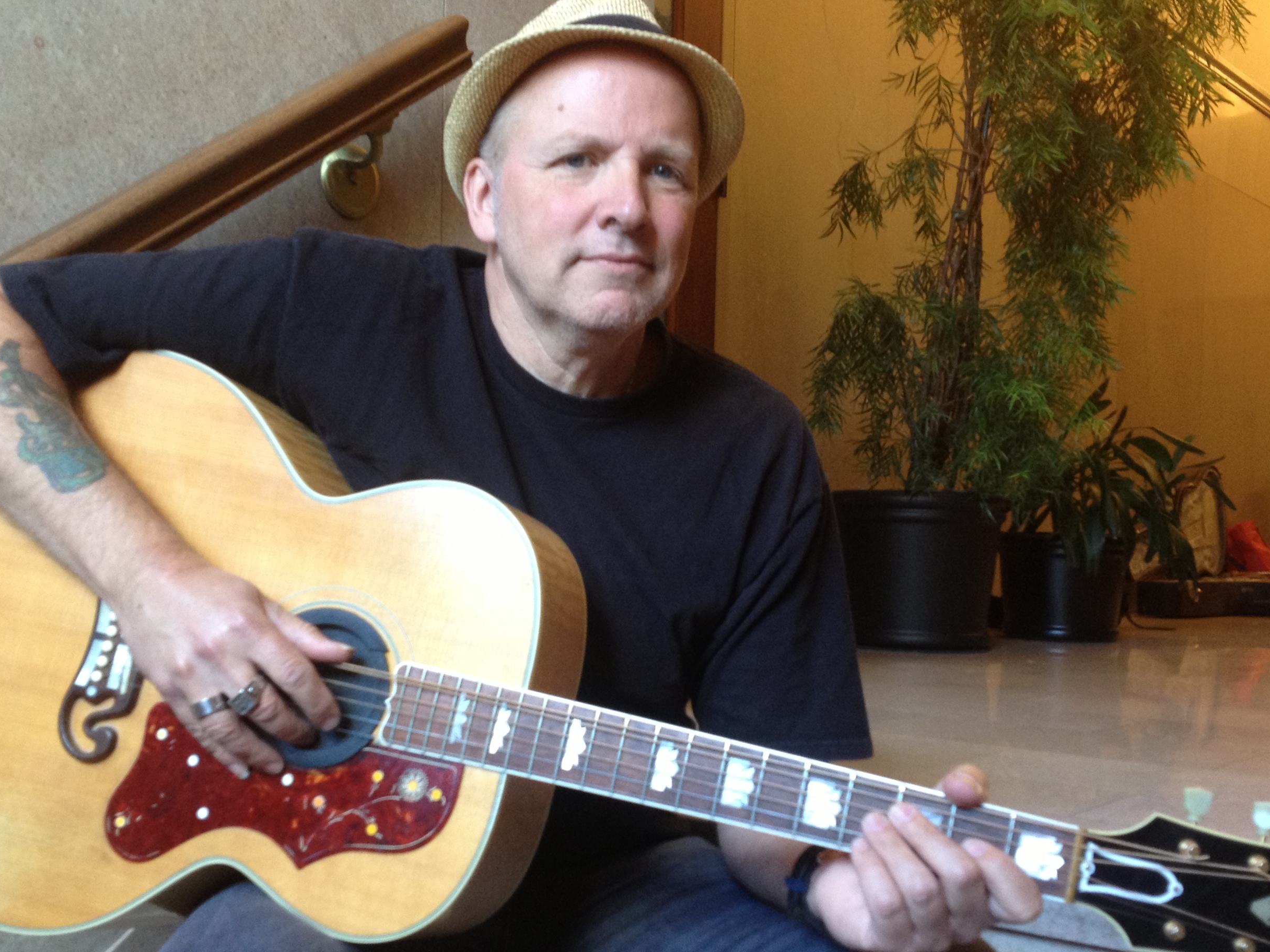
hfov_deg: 40.4
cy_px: 538
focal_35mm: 47
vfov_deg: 30.8
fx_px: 1724
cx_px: 624
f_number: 2.4
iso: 125
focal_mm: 4.28
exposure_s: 1/20
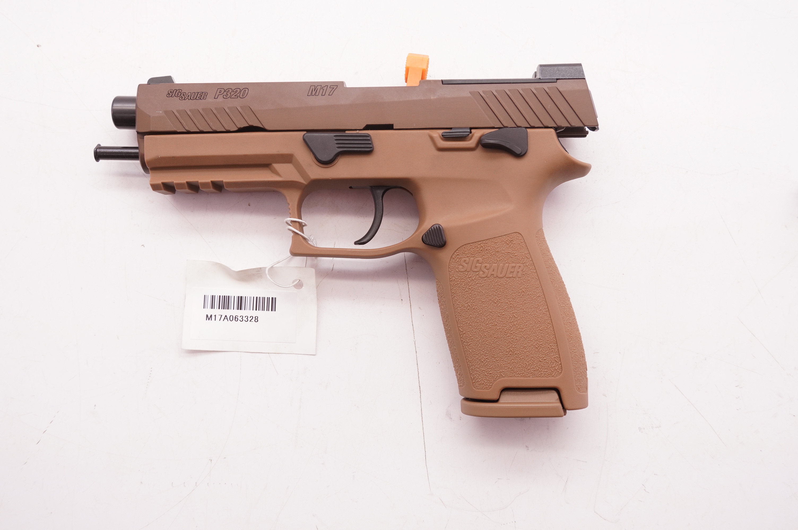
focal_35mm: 38
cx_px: 399
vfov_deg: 35.4
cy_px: 265
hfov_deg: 51.3
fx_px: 831
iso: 500
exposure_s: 1/125
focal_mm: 25
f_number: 5.6
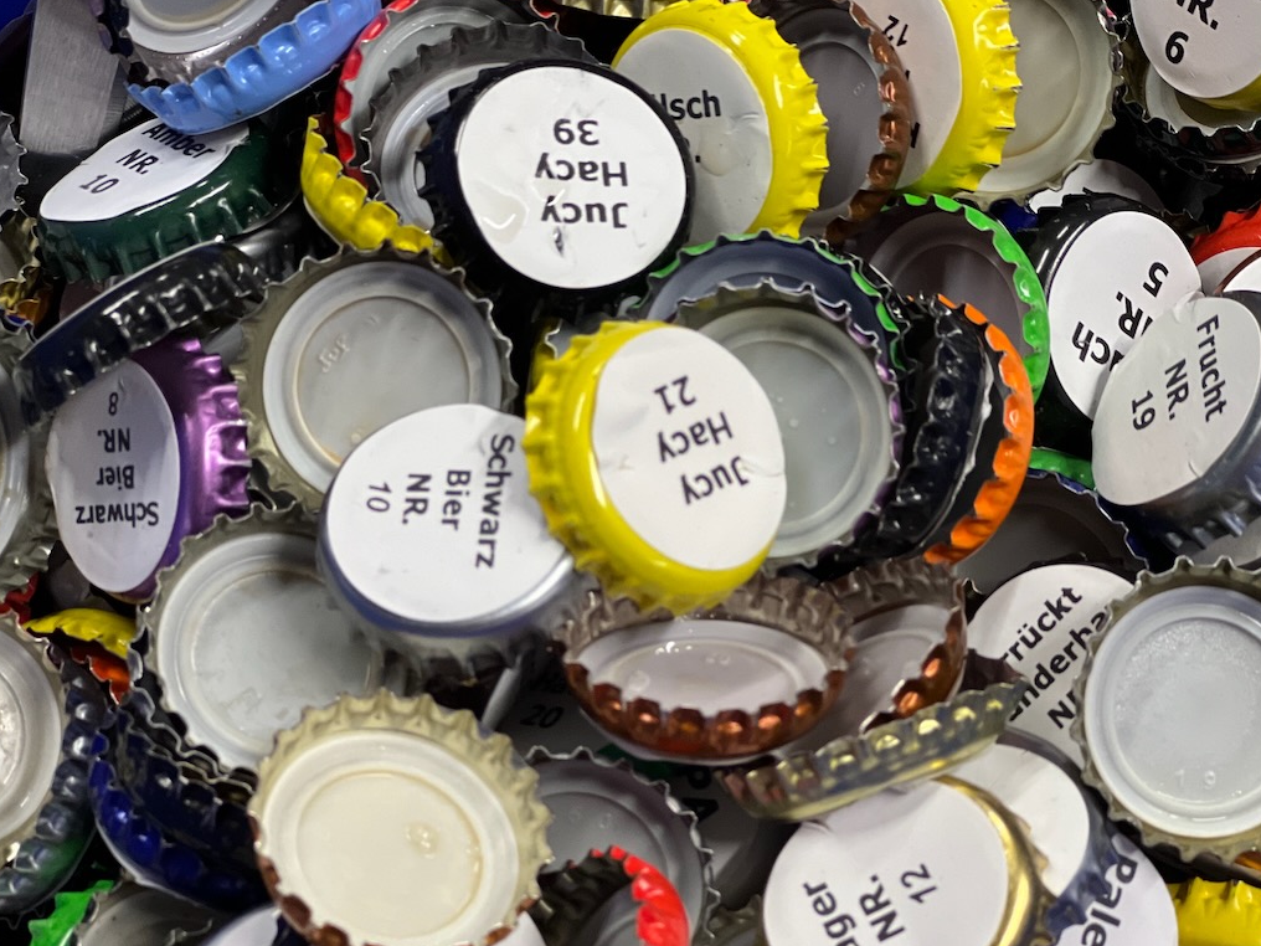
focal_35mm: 97
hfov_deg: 20.2
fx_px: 3534
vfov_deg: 15.2
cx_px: 699
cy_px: 571
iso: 200
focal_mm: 9
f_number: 2.8
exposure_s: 1/121
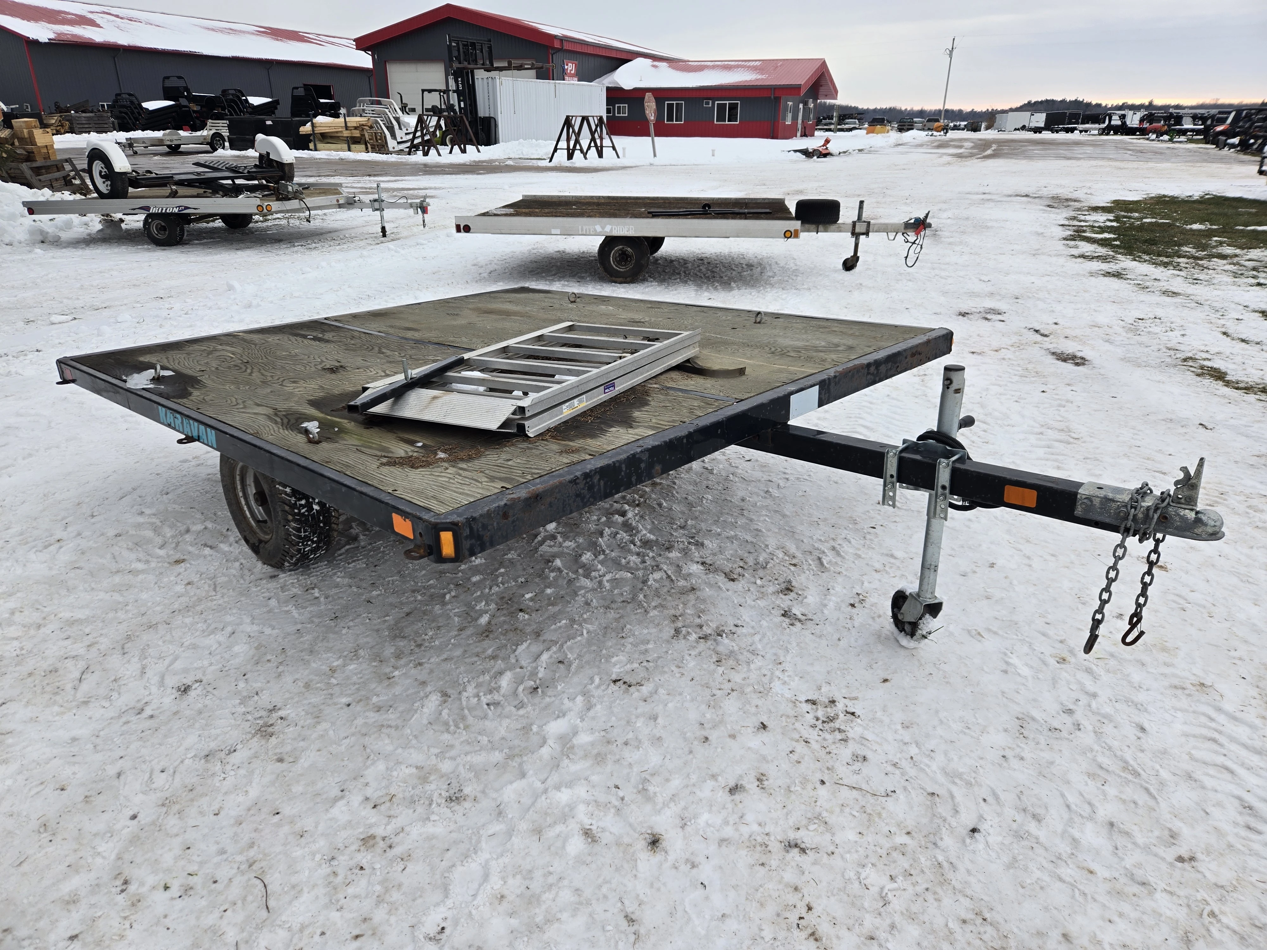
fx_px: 842
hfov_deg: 73.9
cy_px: 475
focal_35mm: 23
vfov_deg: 58.9
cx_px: 634
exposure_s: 1/285
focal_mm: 5.4
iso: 25
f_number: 1.8
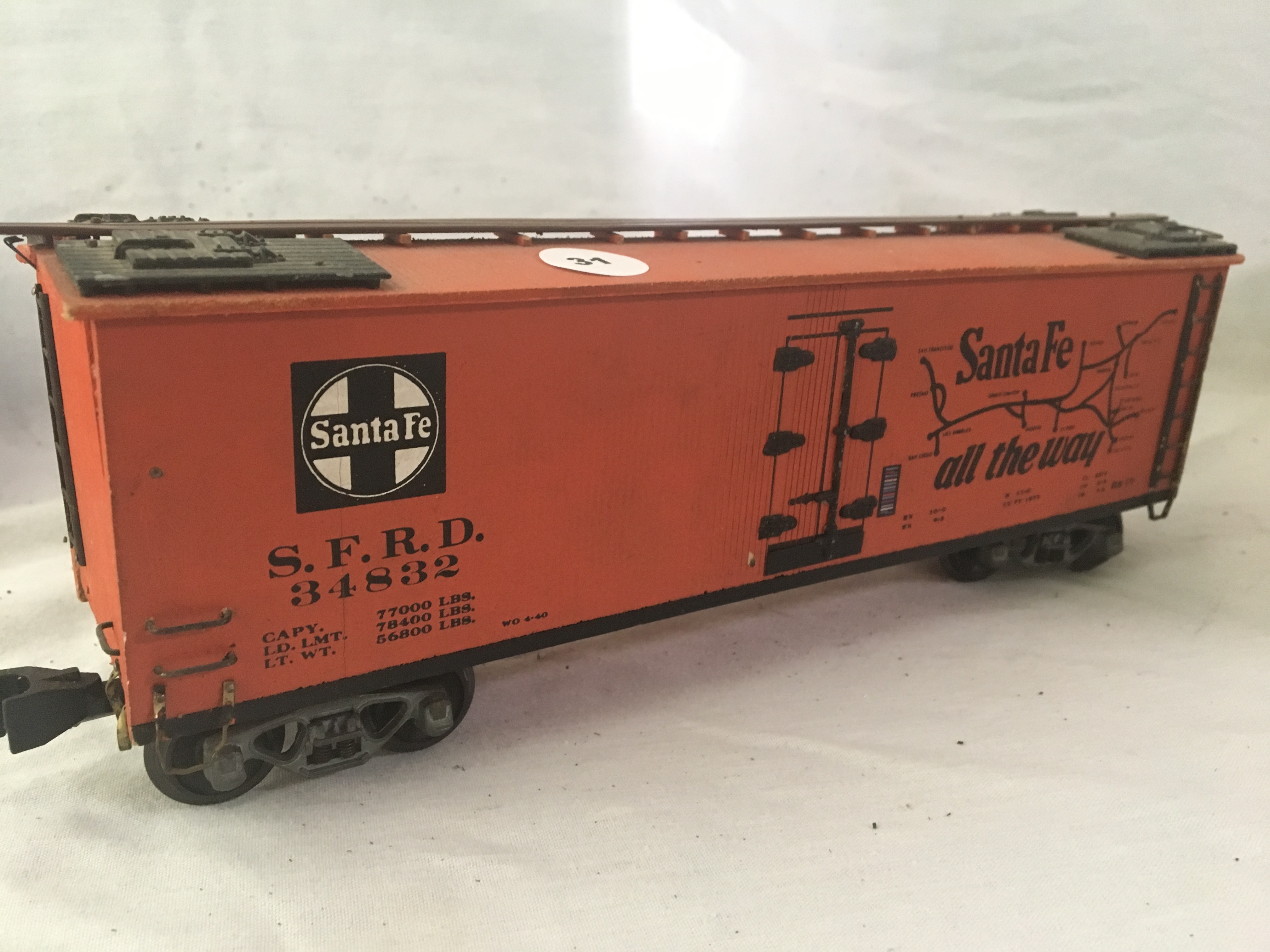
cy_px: 476
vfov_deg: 48.2
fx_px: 1064
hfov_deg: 61.7
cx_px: 635
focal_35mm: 29
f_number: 2.2
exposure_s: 1/20
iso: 200
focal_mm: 4.15
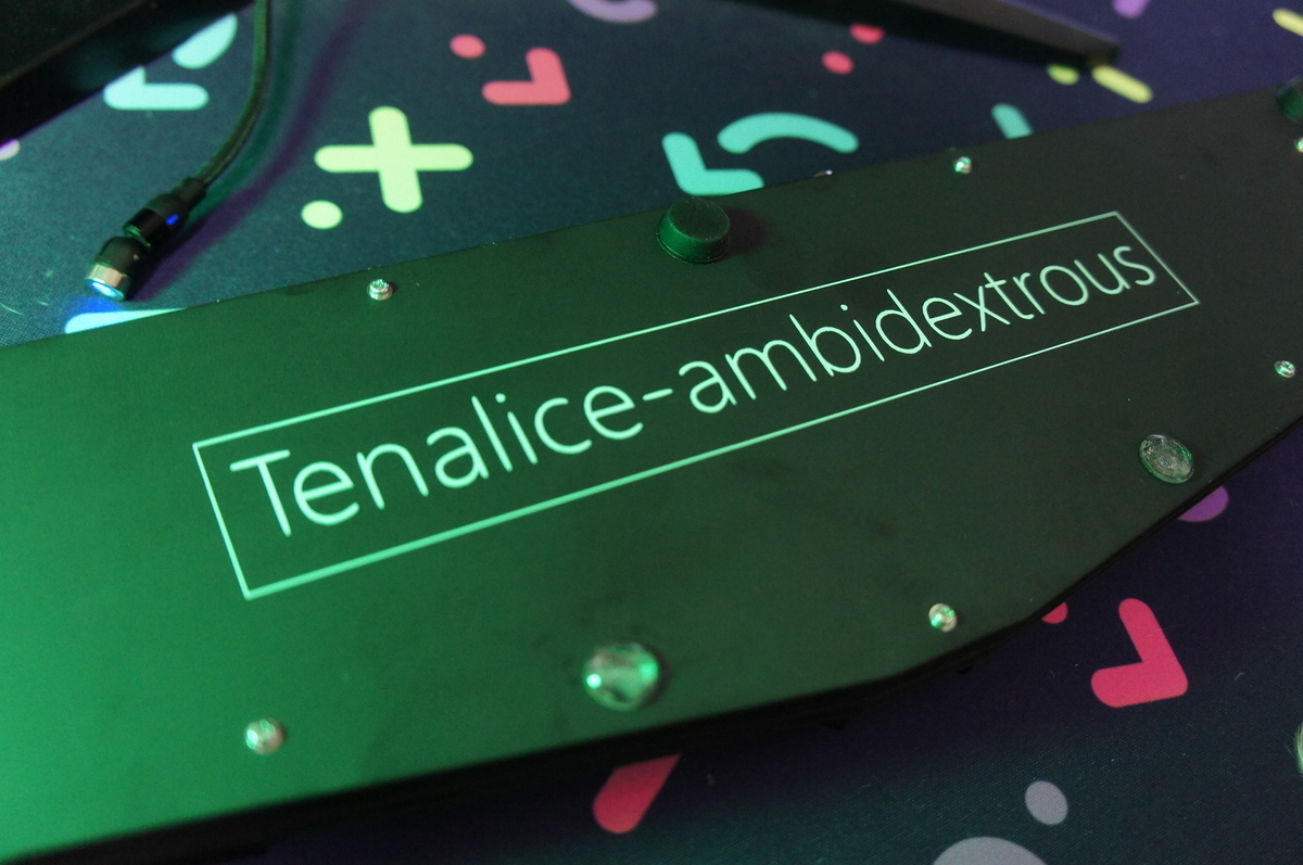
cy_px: 432
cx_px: 652
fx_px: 1139
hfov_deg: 59.6
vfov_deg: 41.6
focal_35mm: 32
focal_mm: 21
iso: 1600
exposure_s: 1/30
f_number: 4
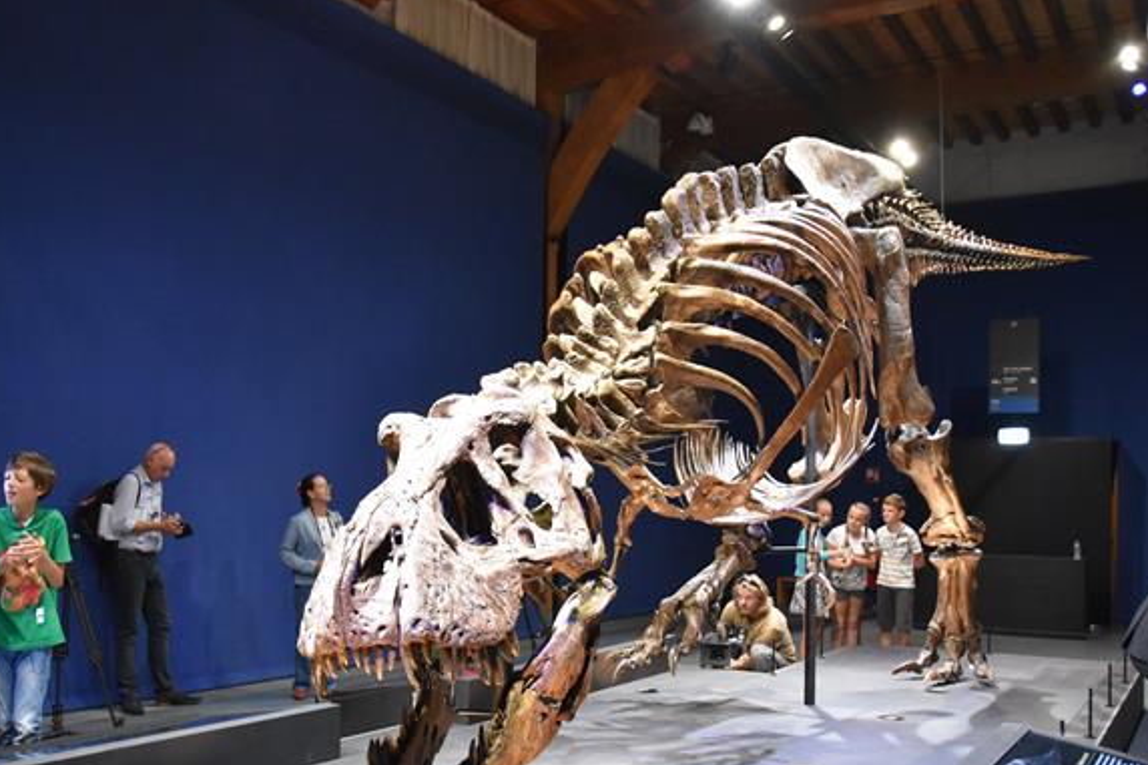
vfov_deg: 38.7
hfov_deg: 55.5
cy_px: 464
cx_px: 472
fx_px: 1084
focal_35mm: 34
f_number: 3.5
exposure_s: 1/60
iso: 4500
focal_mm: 18
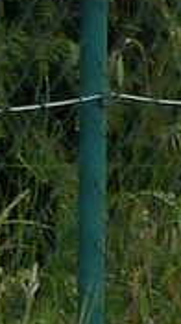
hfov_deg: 0.9
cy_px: -487
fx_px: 12054
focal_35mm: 1408
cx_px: -792
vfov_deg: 1.5
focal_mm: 25.4
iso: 125
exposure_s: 1/100
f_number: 3.6
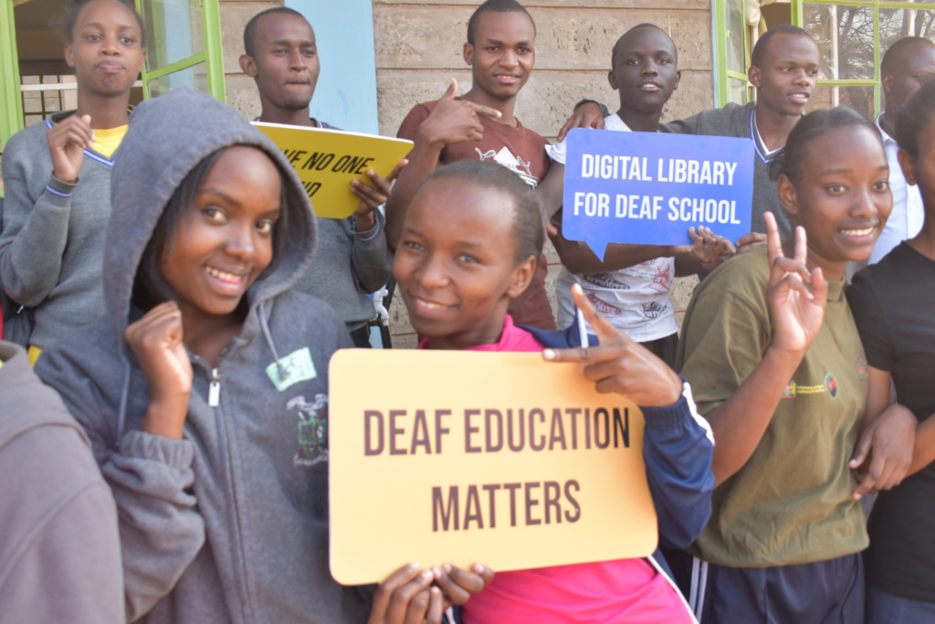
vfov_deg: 36.9
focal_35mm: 36
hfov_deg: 53.1
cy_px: 312
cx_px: 468
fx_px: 935
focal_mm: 24
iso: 360
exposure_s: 1/125
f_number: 5.6
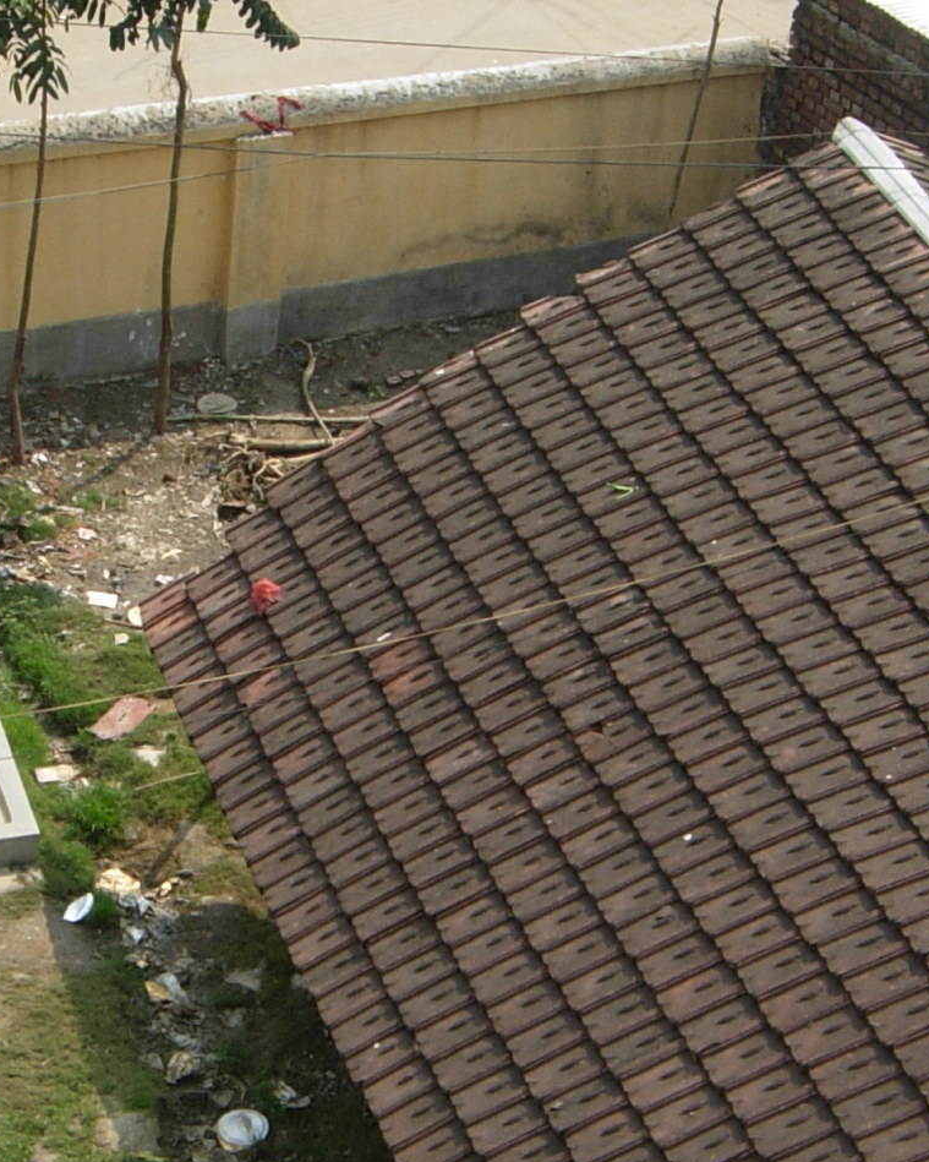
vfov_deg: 20.0
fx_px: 3300
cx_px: 181
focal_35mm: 96
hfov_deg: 15.9
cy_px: 651
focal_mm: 7.5
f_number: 5.4
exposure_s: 1/222
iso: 50
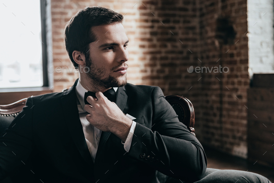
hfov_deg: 32.4
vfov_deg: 21.9
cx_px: 137
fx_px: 472
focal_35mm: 62
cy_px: 92
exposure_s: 1/100
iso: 500
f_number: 3.5
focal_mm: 62
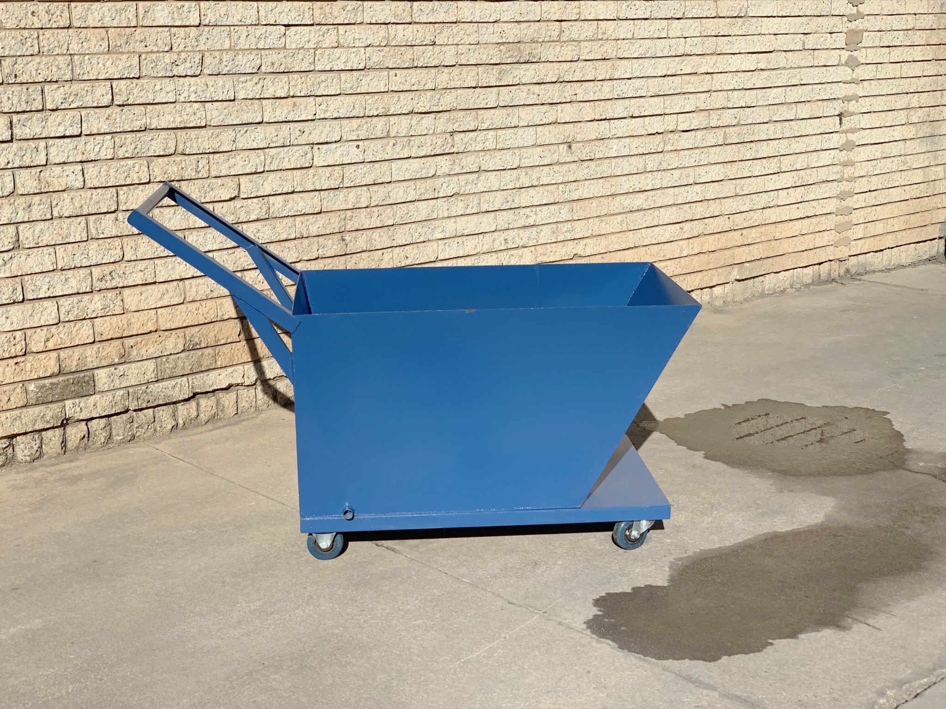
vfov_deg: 28.0
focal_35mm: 52
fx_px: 1421
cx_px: 473
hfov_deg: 36.8
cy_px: 354
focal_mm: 6
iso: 16
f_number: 2.4
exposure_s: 1/1776
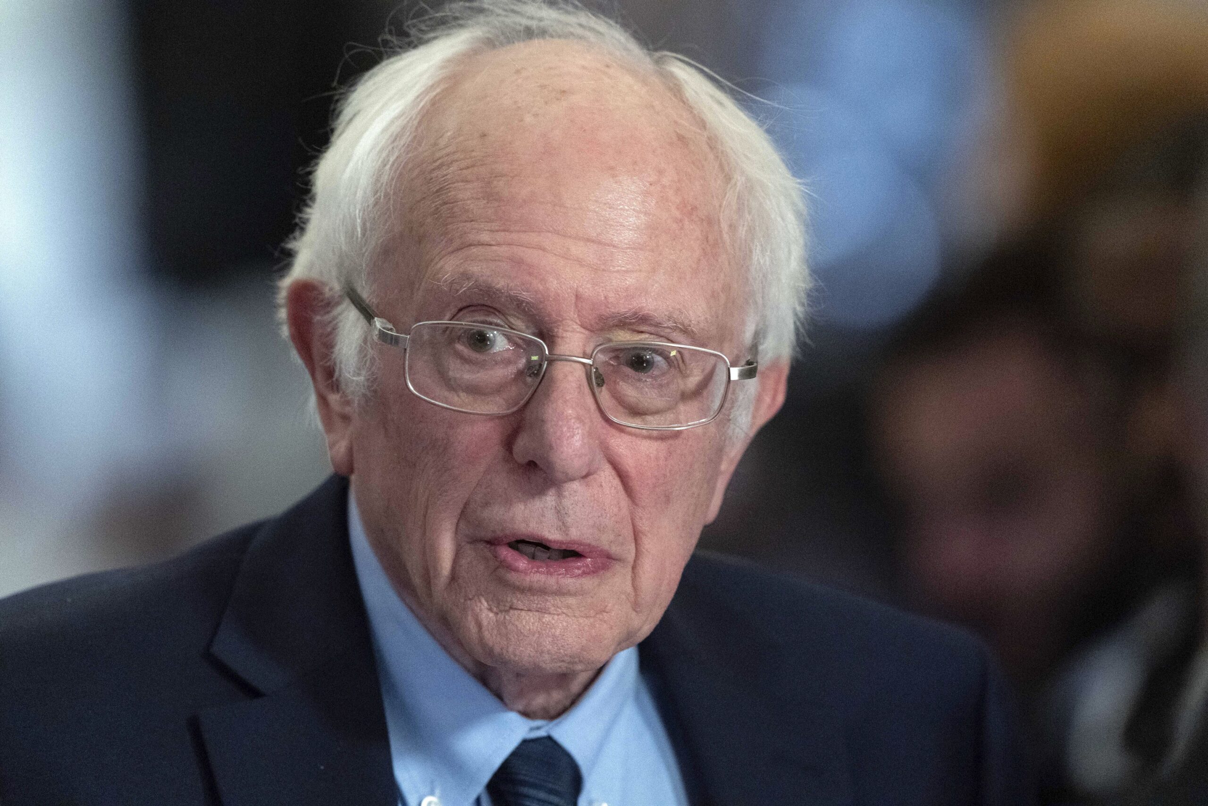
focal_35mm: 400
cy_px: 403
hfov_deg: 5.2
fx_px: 13422
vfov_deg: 3.4
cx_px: 604
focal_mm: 400
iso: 6400
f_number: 3.5
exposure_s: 1/320
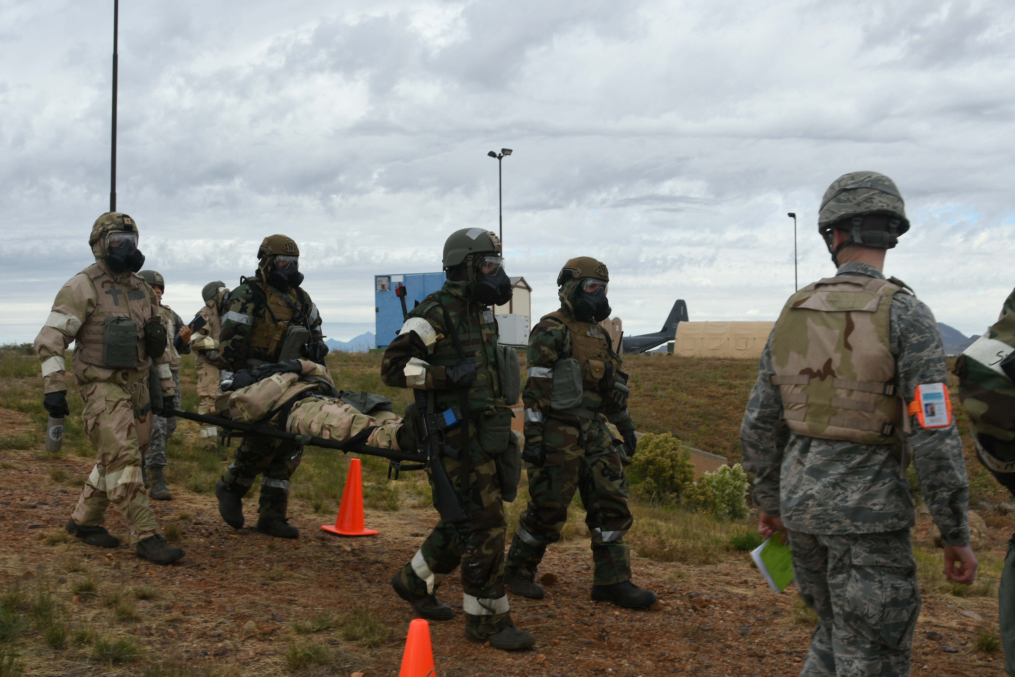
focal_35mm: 40
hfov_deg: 47.9
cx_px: 508
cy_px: 338
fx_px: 1142
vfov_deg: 33.0
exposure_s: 1/125
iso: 250
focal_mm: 27
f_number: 13
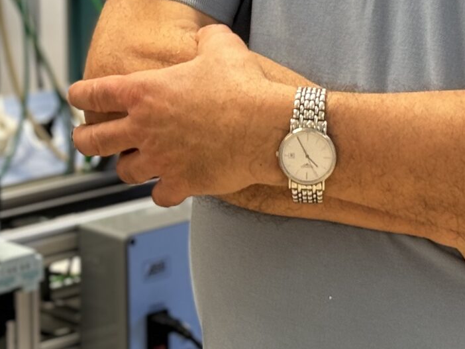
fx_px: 2352
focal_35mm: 175
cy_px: -187
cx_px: 265
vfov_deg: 8.3
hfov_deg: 11.3
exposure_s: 1/50
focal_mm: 6.76
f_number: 1.78
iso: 64
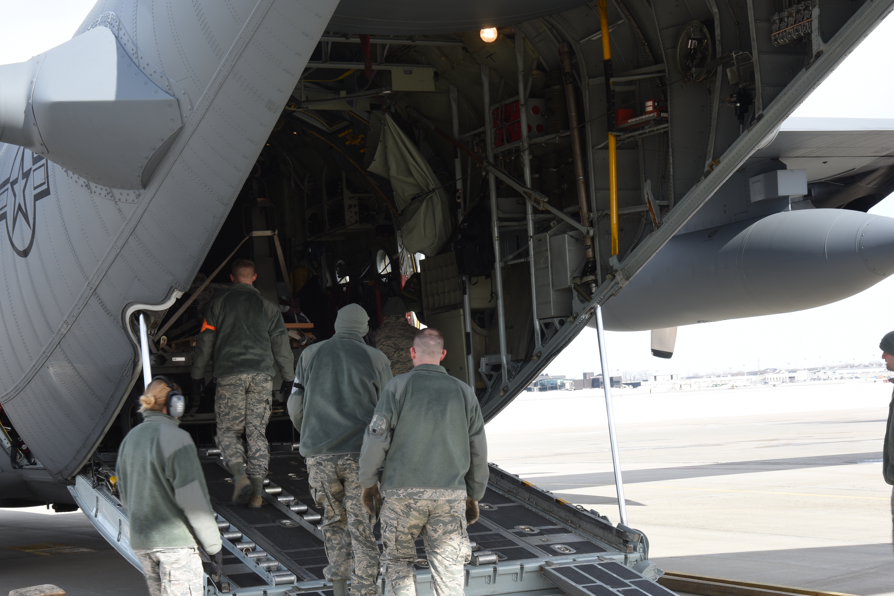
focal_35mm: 68
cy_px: 332
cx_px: 378
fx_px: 1689
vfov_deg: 20.0
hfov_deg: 29.6
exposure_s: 1/30
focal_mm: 52
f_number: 14
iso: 80
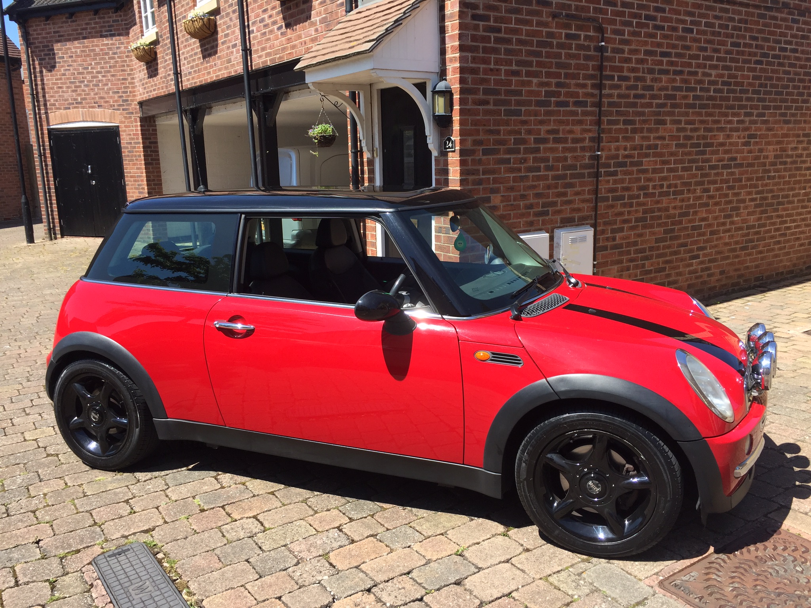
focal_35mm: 29
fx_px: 679
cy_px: 304
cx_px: 406
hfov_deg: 61.7
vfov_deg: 48.2
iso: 32
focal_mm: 4.15
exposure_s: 1/791
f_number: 2.2
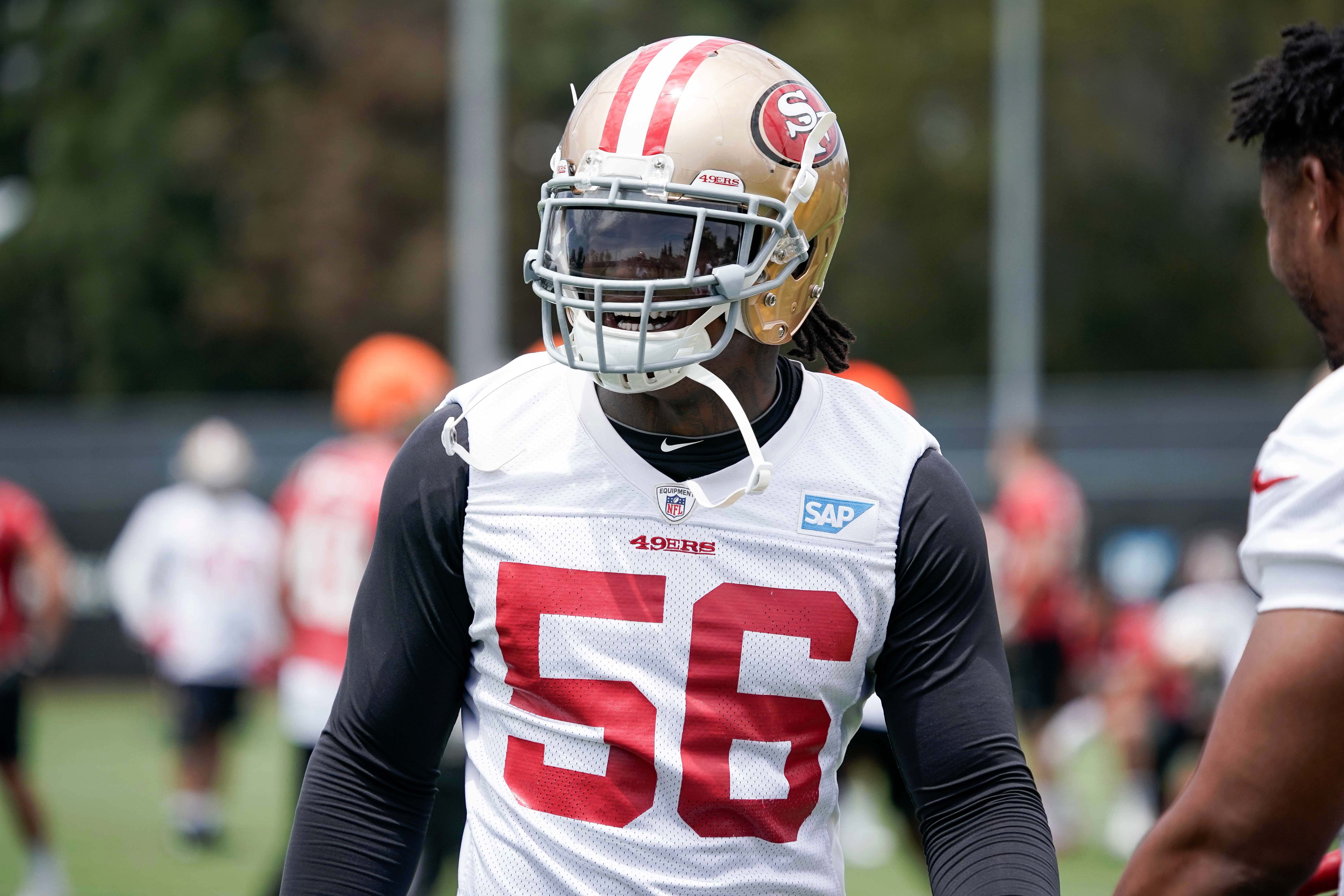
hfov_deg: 6.9
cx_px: 672
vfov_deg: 4.6
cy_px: 448
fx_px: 11087
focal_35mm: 297
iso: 400
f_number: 5.6
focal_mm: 297
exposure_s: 1/1250
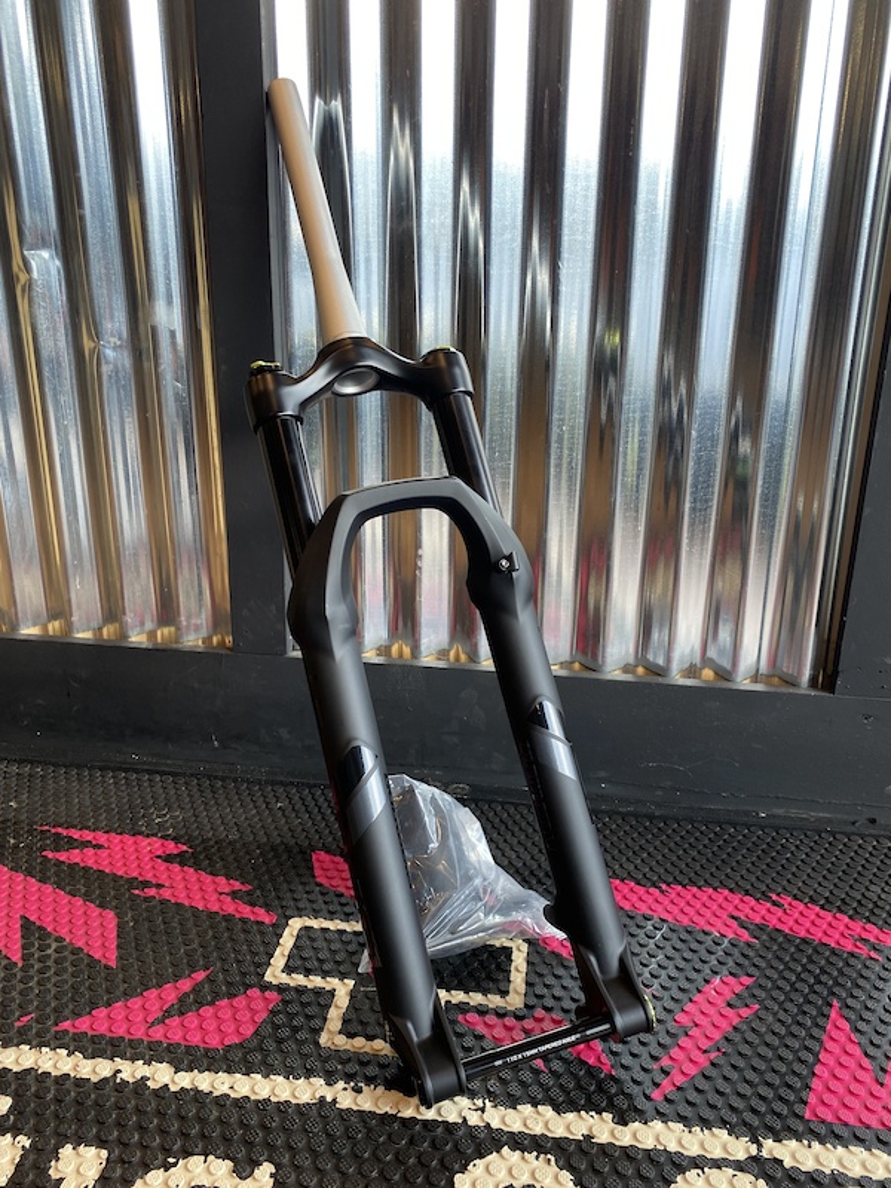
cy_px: 594
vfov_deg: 67.3
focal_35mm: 26
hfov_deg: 53.1
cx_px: 446
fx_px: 892
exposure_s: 1/60
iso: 64
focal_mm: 4.25
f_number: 1.8
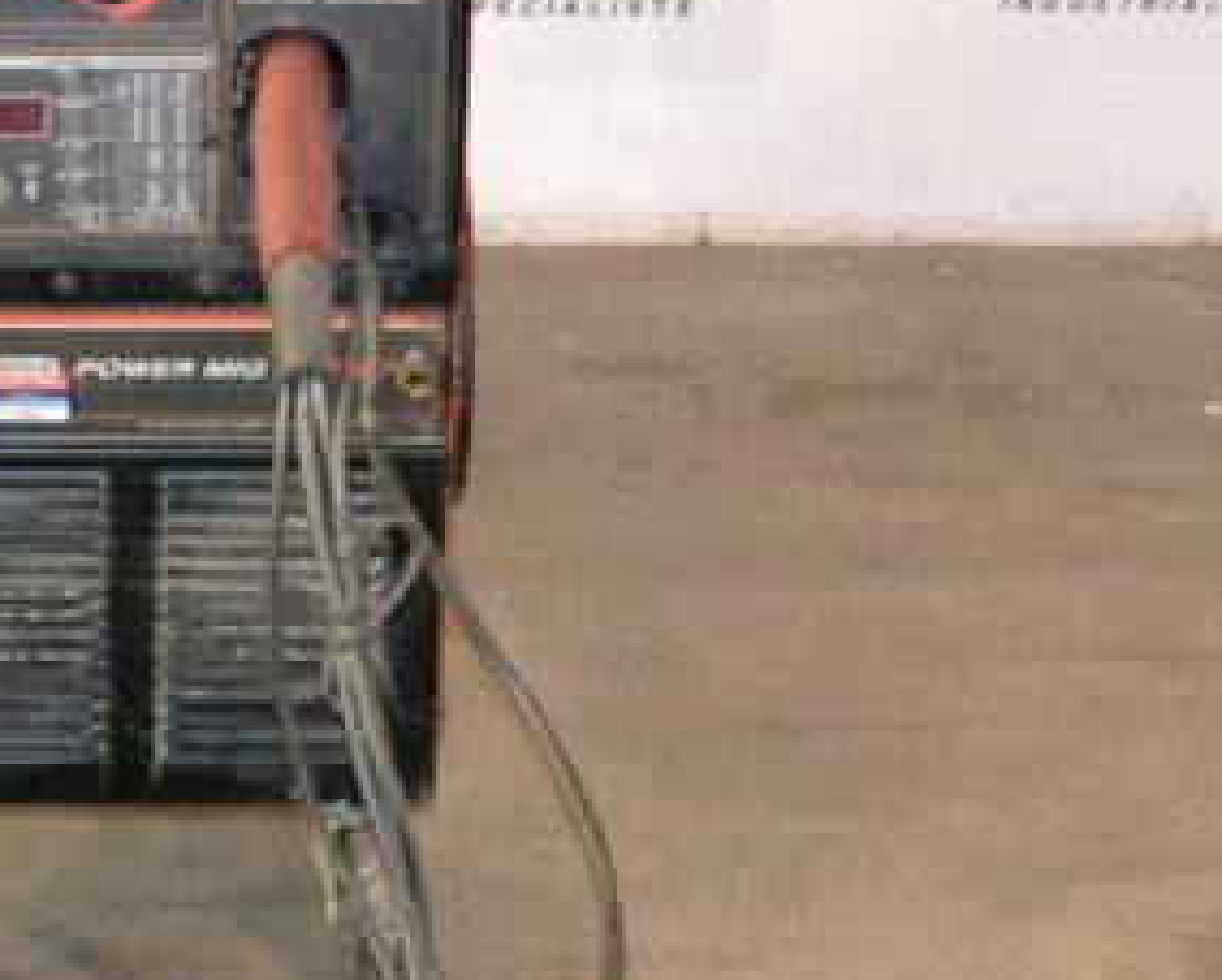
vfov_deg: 12.7
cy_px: 579
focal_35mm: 122
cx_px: 99
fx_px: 4417
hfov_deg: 15.5
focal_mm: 24
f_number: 4
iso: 3200
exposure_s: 1/60
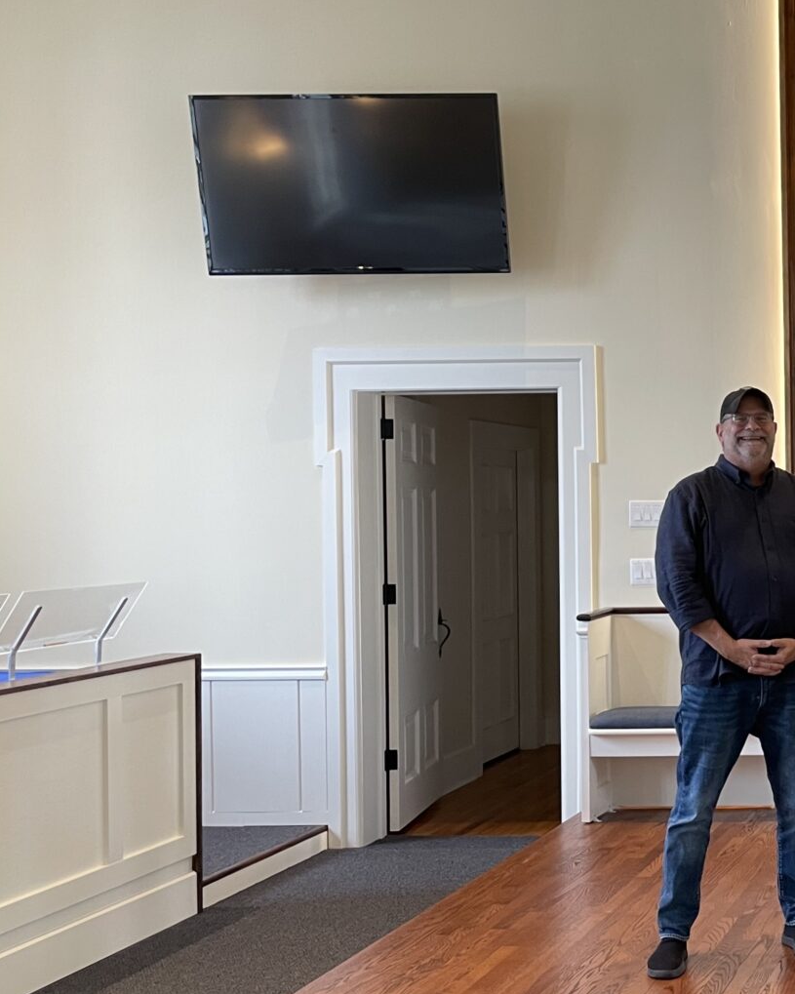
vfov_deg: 36.7
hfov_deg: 26.3
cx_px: 967
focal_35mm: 51
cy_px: 497
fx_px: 1500
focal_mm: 4.2
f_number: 1.6
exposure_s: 1/60
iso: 80
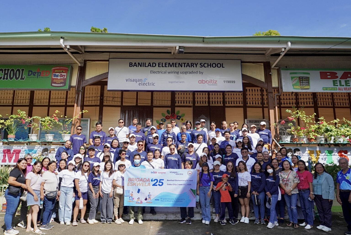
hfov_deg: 73.7
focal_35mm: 24
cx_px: 176
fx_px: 234
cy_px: 118
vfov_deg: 53.2
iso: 100
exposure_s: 1/100
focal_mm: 16
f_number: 13
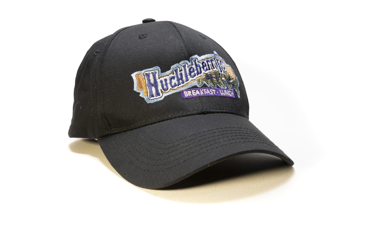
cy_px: 122
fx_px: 447
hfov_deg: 44.5
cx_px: 183
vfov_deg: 30.5
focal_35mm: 44
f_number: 11
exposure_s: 1.6
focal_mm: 44
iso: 64
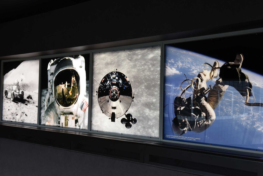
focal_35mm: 42
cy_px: 88
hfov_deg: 46.4
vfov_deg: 31.9
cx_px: 132
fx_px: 307
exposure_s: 1/100
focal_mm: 42
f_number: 10
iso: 2000
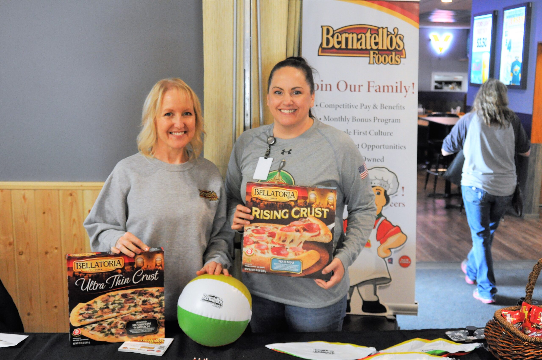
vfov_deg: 31.8
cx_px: 271
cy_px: 180
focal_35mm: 42
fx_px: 632
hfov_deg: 46.5
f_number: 3.5
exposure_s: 1/60
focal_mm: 28
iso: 1600
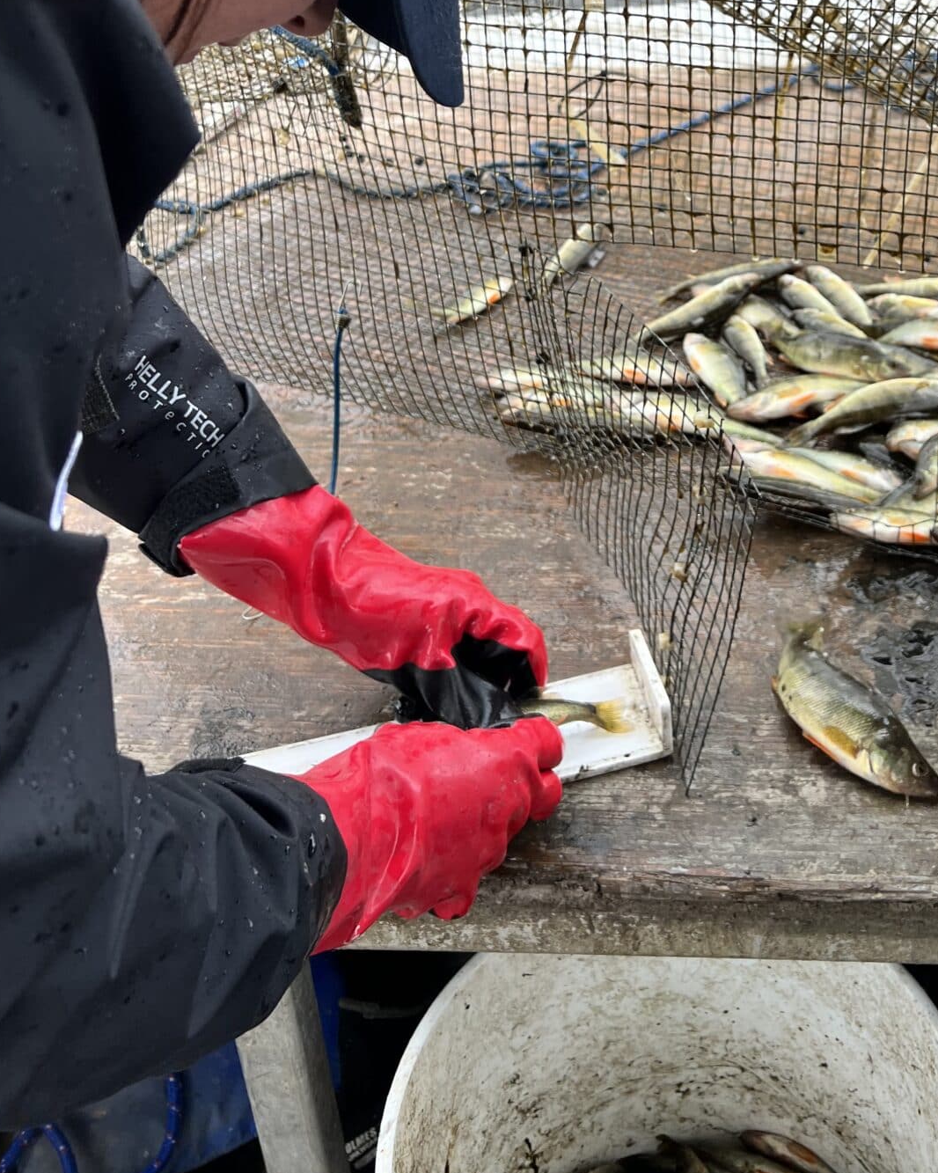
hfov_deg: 37.6
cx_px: 663
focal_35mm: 39
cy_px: 285
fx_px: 1354
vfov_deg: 45.2
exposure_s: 1/233
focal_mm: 5.7
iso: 40
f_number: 1.5
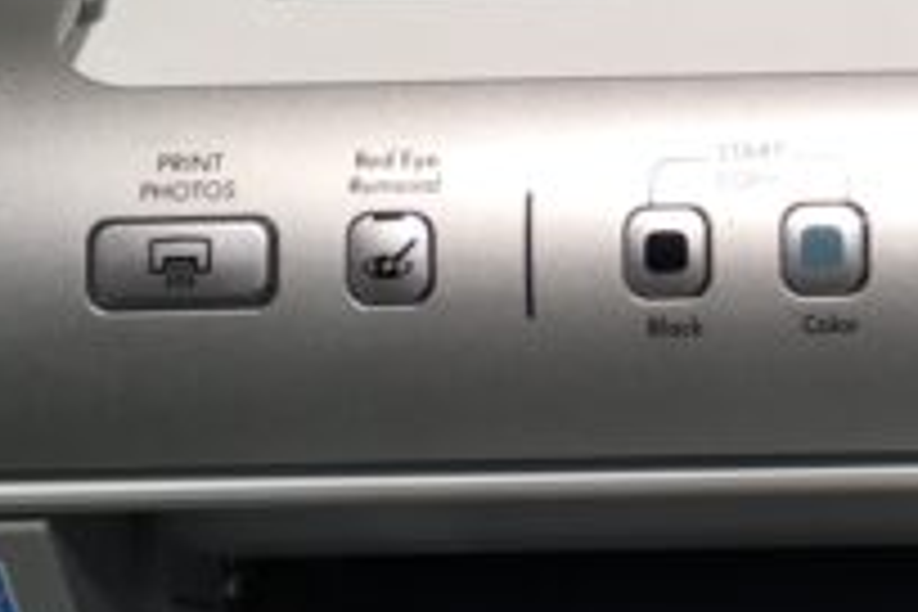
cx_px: 1098
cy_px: -135
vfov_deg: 11.4
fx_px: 3009
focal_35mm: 118
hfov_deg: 16.6
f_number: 2.2
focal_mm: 4.15
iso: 32
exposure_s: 1/120
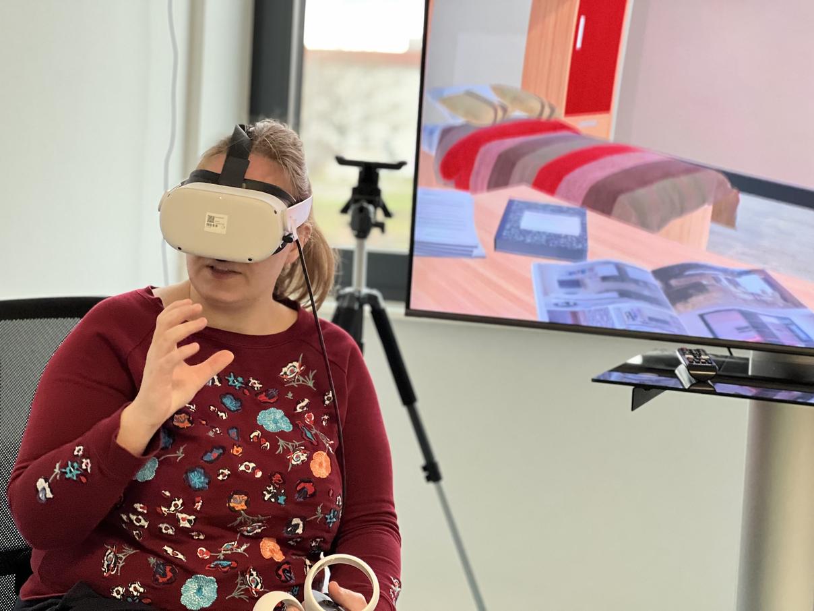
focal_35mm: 77
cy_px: 306
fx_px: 1811
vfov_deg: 19.1
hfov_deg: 25.3
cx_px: 407
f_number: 2.8
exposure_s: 1/40
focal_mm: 9
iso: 160
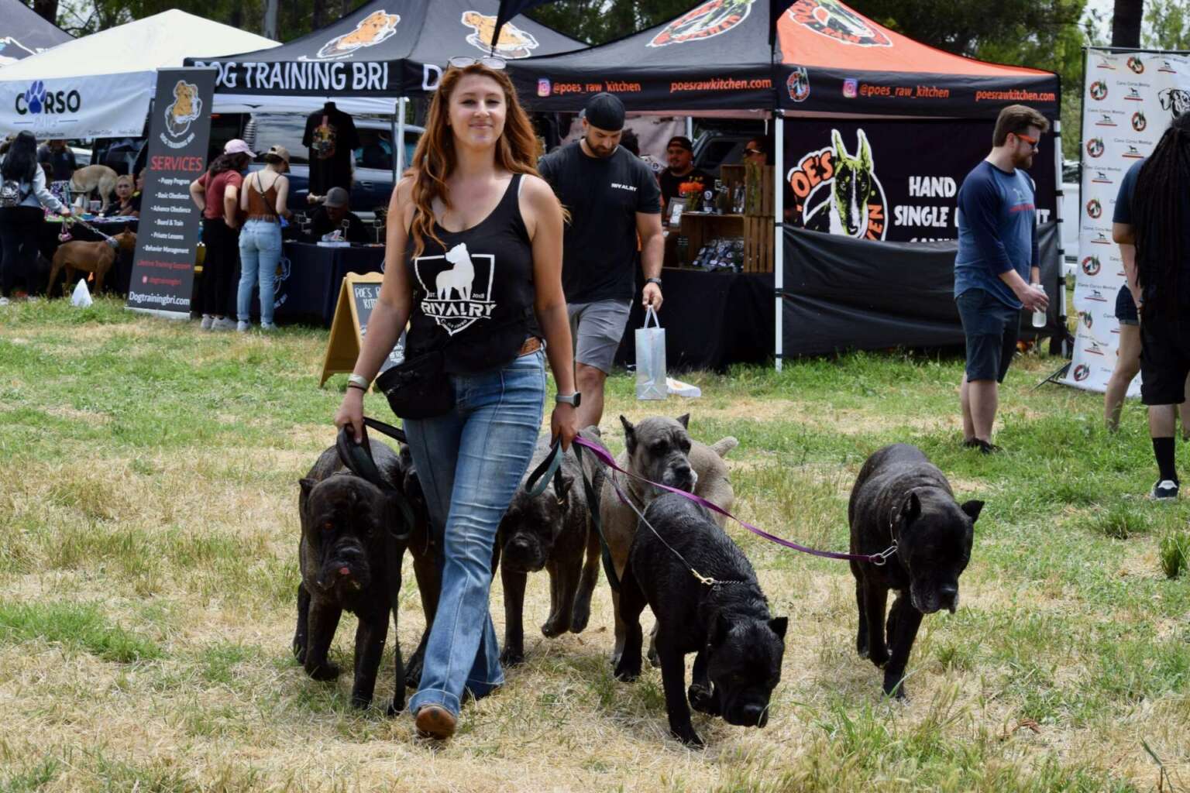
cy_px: 396
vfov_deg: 16.6
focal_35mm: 82
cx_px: 595
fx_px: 2727
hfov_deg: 24.6
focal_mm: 55
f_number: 9
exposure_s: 1/320
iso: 200
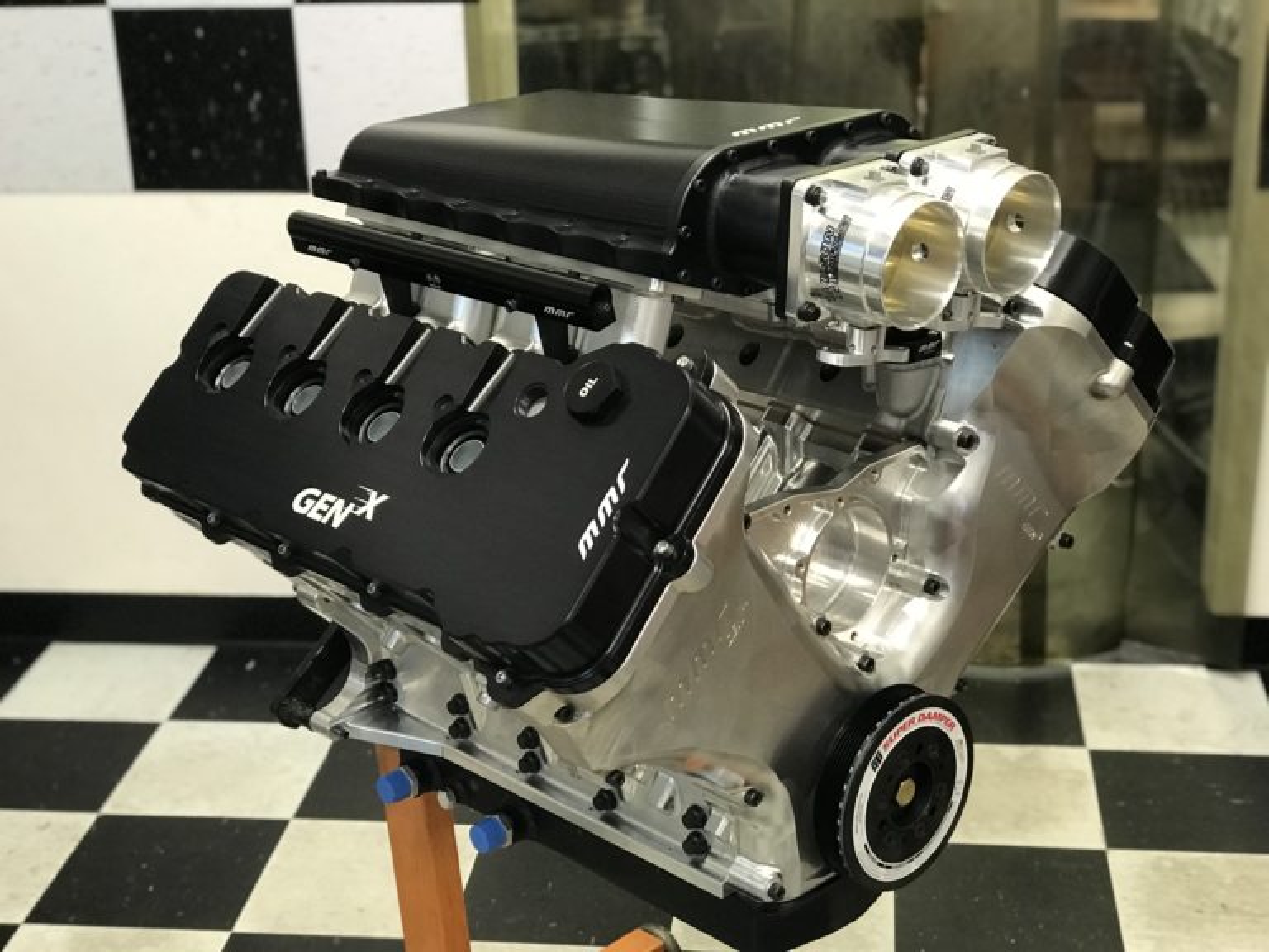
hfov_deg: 33.8
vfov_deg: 25.7
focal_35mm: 57
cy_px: 476
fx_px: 2090
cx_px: 634
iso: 400
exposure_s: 1/60
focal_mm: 6.6
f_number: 2.8
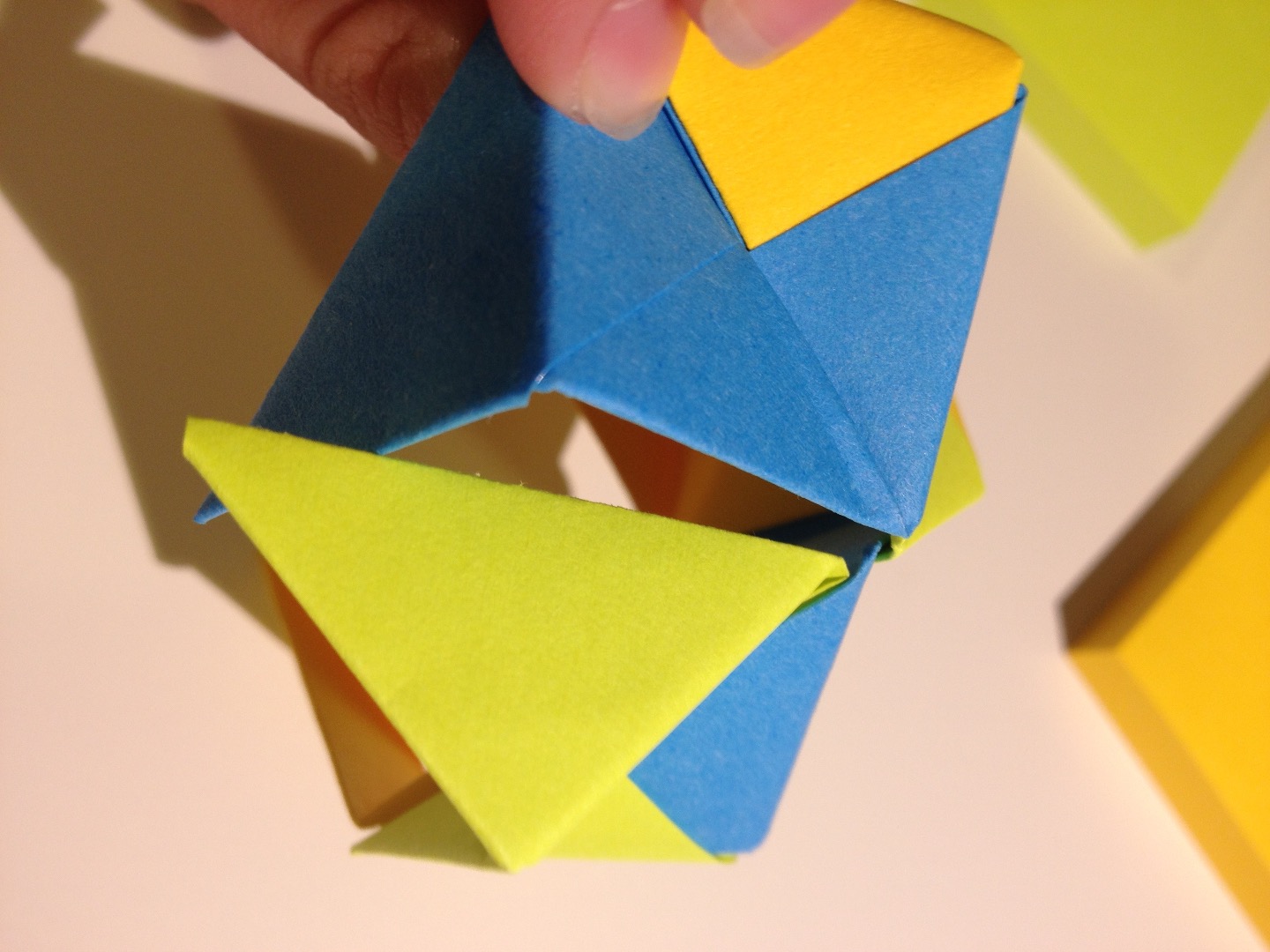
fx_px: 1284
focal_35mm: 35
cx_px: 635
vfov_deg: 40.7
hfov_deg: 52.6
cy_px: 476
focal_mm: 4.28
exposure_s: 1/30
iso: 50
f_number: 2.4
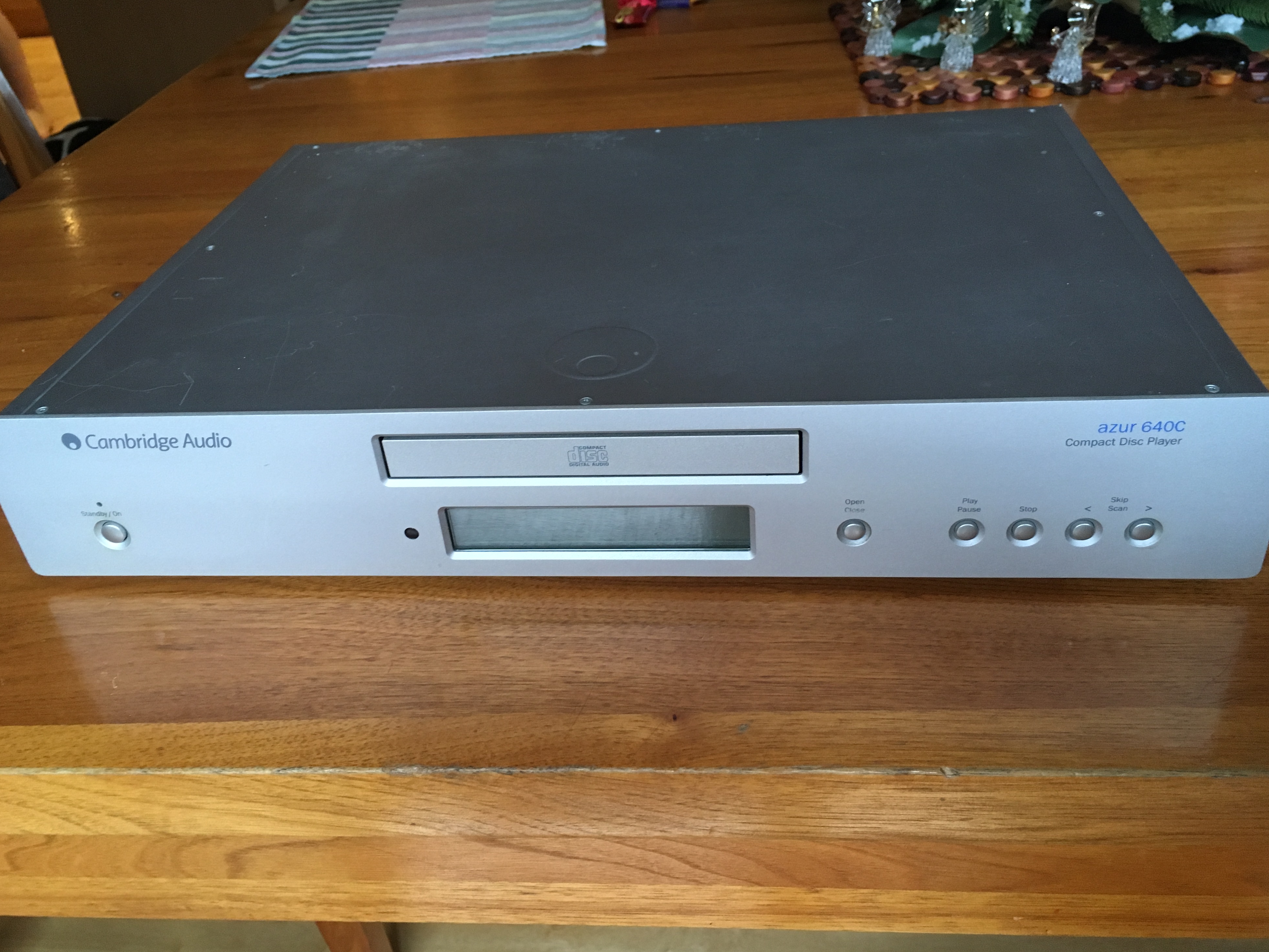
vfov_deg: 46.8
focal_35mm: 30
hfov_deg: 60.0
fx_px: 1100
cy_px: 469
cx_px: 623
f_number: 2.2
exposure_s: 1/33
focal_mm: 4.15
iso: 200
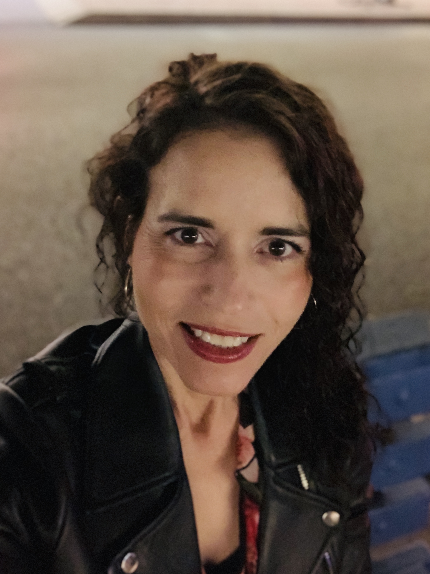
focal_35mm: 32
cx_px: 215
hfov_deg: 44.1
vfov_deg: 56.8
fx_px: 530
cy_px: 287
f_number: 2.2
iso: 1250
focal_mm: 2.87
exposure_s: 1/15
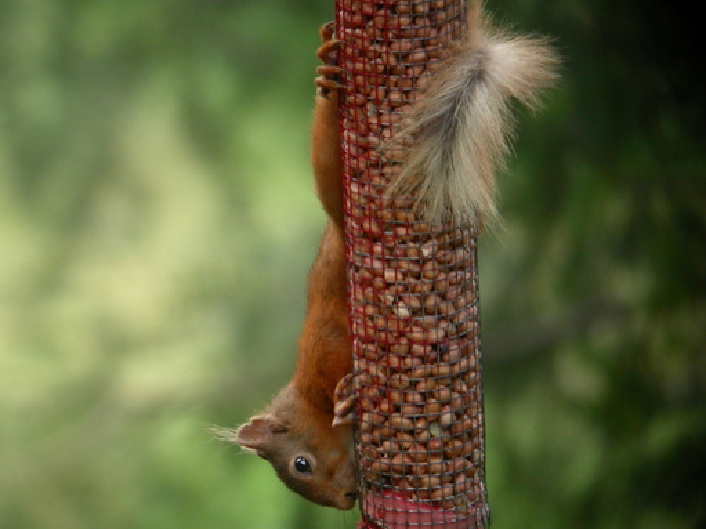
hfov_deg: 29.4
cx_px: 353
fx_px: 1346
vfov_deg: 22.2
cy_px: 264
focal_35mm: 66
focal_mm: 13.8
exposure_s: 1/60.3
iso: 100
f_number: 3.2
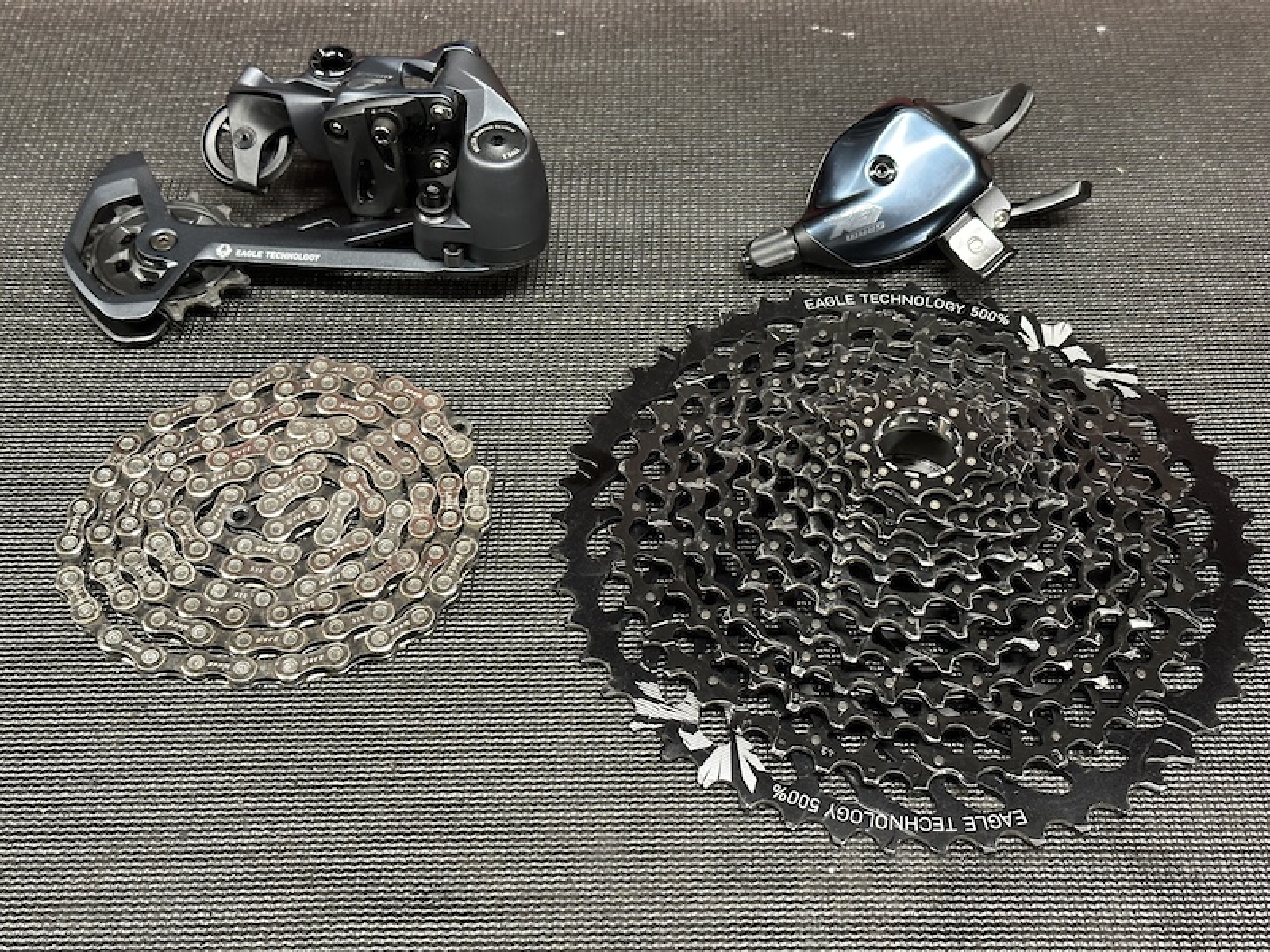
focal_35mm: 48
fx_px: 1761
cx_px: 635
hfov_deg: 39.7
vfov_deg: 30.3
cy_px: 476
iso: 320
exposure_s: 1/40
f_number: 1.78
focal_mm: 6.86
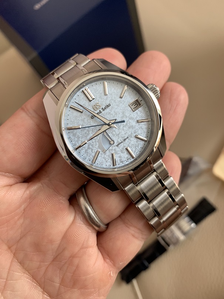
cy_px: 150
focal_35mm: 26
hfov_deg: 53.1
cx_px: 112
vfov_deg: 67.3
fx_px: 224
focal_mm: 4.25
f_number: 1.8
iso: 100
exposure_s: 1/74
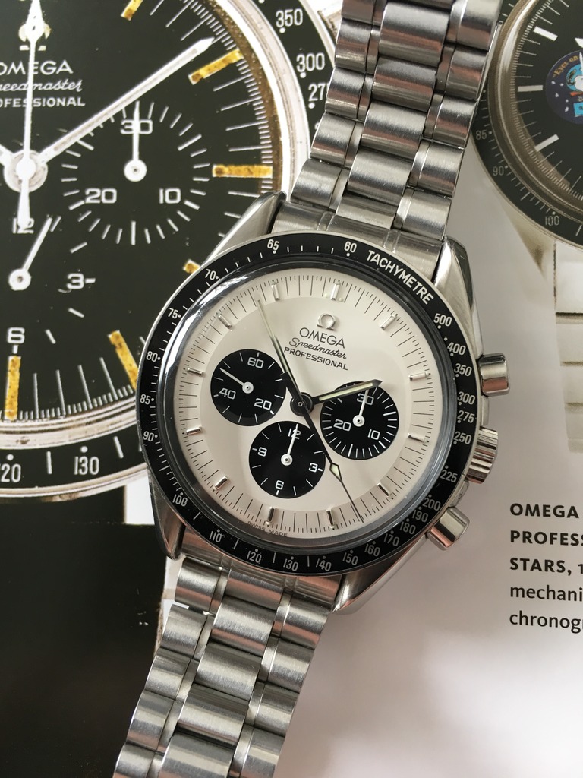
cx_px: 292
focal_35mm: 29
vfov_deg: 61.7
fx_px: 651
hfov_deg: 48.2
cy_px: 389
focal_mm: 4.15
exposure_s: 1/30
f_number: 2.2
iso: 64
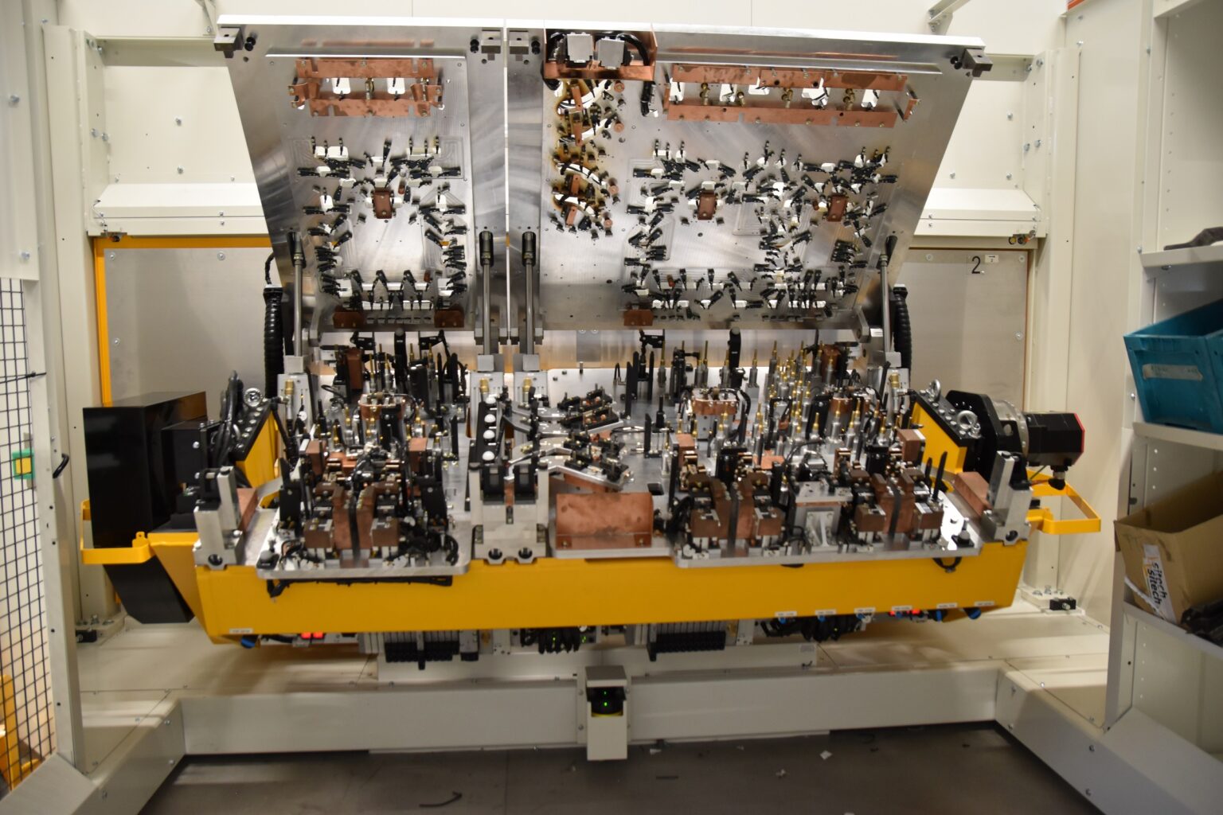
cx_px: 612
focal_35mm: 26
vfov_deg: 50.4
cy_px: 408
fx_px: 866
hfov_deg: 70.4
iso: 800
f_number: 3.2
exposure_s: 1/60
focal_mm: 17
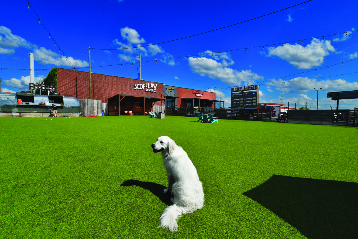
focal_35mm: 18
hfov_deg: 90.0
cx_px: 179
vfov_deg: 67.4
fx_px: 179
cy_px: 120
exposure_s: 1/400
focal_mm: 12
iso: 200
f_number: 11
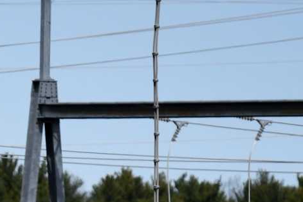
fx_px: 9613
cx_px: -315
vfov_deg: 1.2
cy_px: 398
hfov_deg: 1.8
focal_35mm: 1142
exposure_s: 1/8000
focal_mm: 175
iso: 220
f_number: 3.2
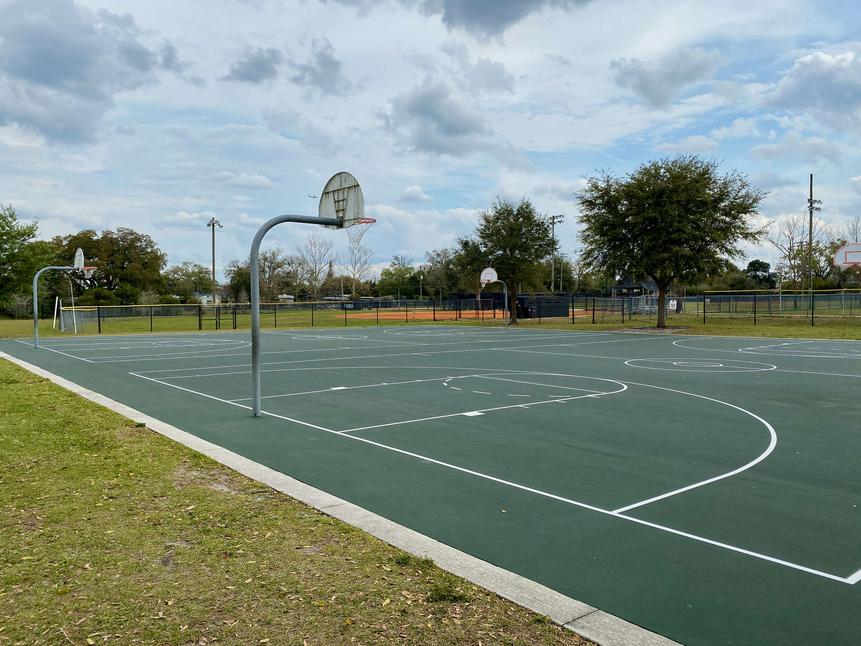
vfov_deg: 53.1
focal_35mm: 26
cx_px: 430
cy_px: 323
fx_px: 647
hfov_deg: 67.3
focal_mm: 4.25
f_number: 1.8
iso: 32
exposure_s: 1/2695
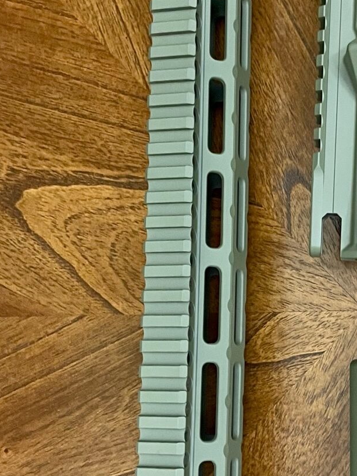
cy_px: 294
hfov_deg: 21.7
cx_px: 391
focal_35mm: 64
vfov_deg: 30.2
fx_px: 880
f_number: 1.6
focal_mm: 4.2
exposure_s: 1/40
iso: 640
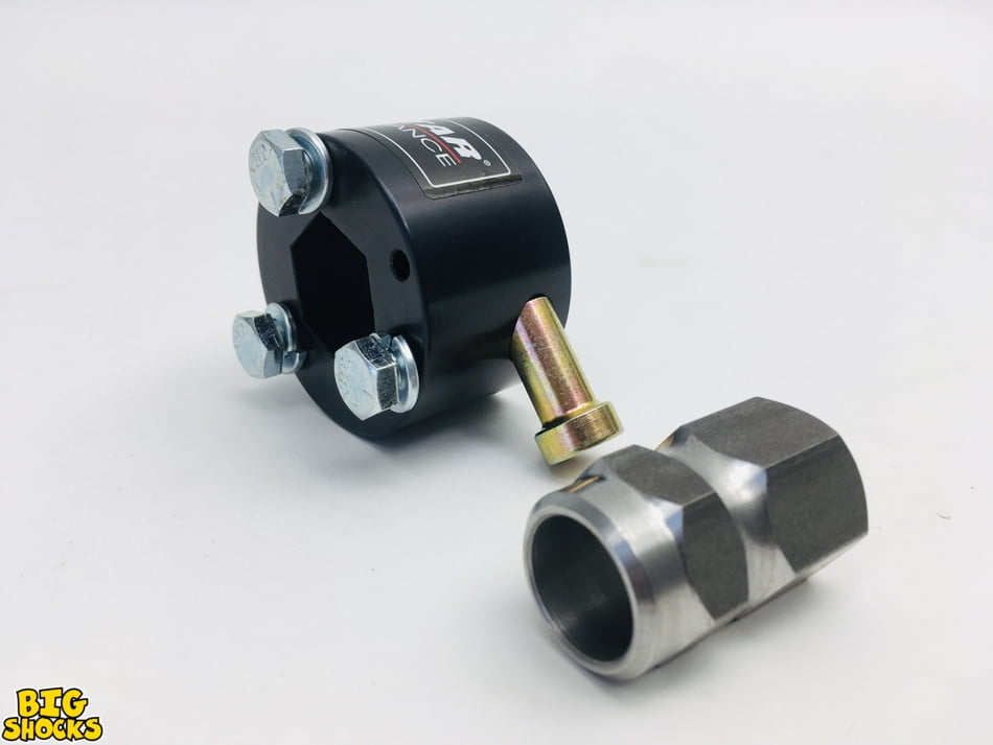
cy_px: 372
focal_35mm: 29
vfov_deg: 48.2
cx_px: 496
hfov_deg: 61.6
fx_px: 832
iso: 25
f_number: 2.2
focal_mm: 4.15
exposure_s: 1/60
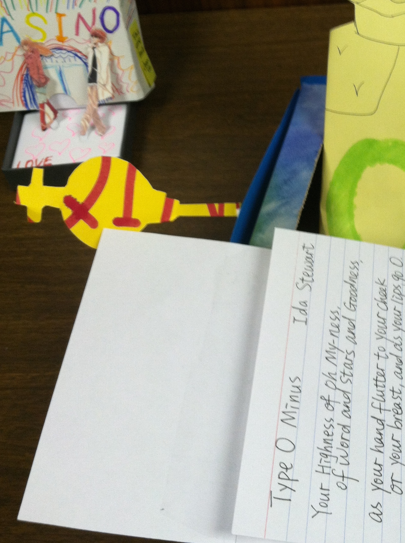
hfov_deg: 27.2
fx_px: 829
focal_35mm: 53
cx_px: 284
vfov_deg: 35.9
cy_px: 184
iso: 100
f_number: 2.8
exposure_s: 1/17
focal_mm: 3.85
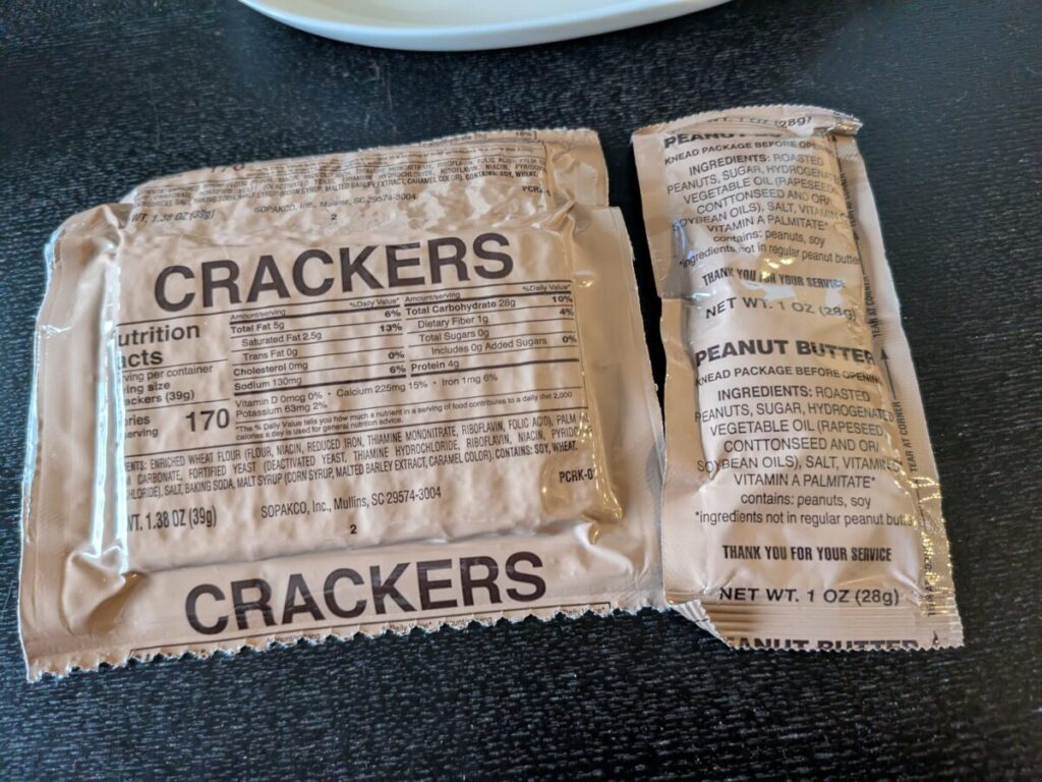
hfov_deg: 71.6
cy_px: 391
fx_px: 722
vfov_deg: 56.8
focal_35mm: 24
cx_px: 521
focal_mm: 4.53
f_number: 1.7
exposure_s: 1/25
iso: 1002
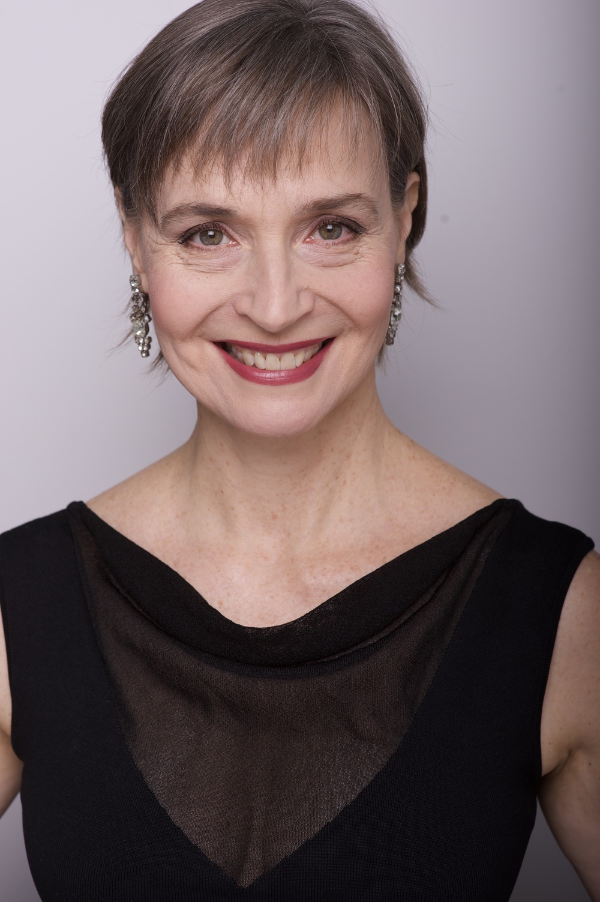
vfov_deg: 23.9
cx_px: 300
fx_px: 2128
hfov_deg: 16.1
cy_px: 451
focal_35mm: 85
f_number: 7.1
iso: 125
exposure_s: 1/200
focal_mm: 85
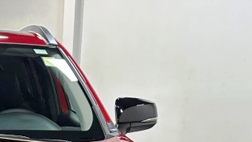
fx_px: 575
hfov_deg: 22.6
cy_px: 265
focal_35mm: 86
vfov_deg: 12.7
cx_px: -55
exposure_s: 1/60
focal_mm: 6.86
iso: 320
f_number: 1.78
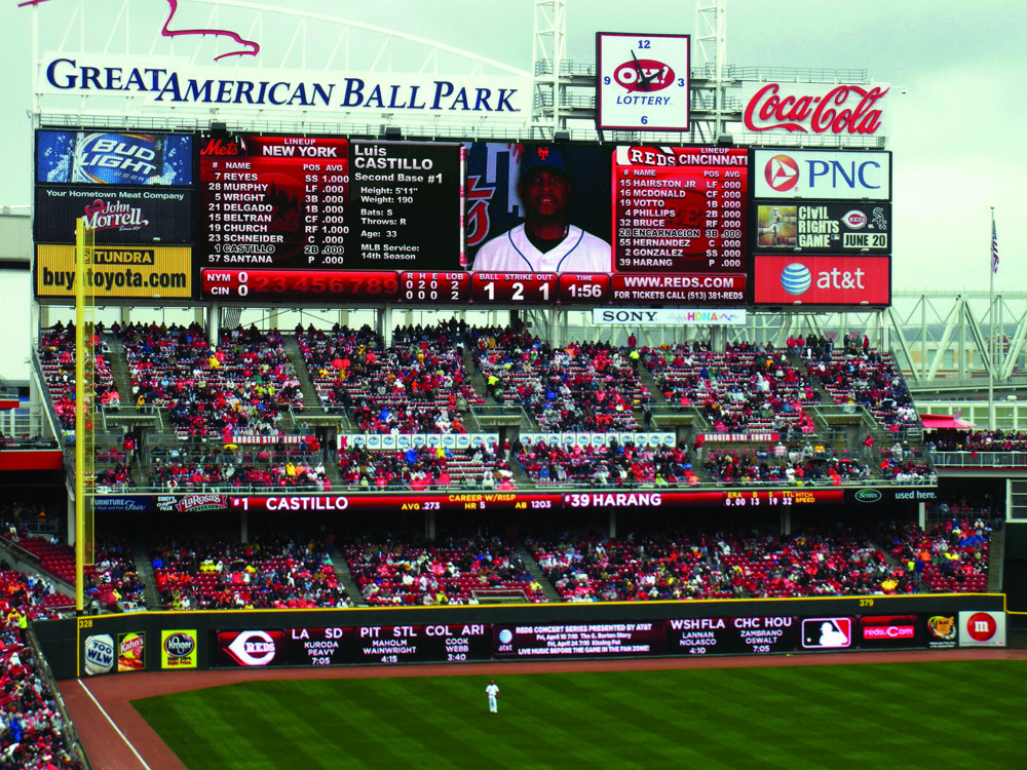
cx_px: 514
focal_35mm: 81
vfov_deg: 18.2
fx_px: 2403
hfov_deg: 24.1
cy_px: 385
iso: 64
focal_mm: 14.2
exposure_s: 1/170
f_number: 4.8
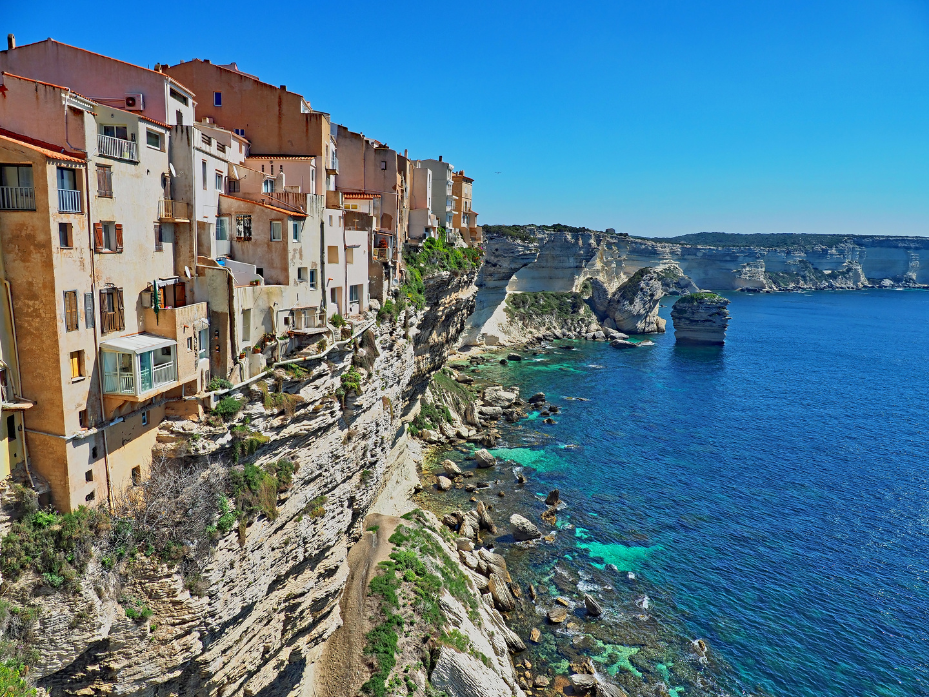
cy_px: 348
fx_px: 644
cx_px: 464
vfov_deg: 56.8
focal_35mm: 24
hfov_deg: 71.6
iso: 200
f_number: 6.3
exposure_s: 1/800
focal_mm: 12
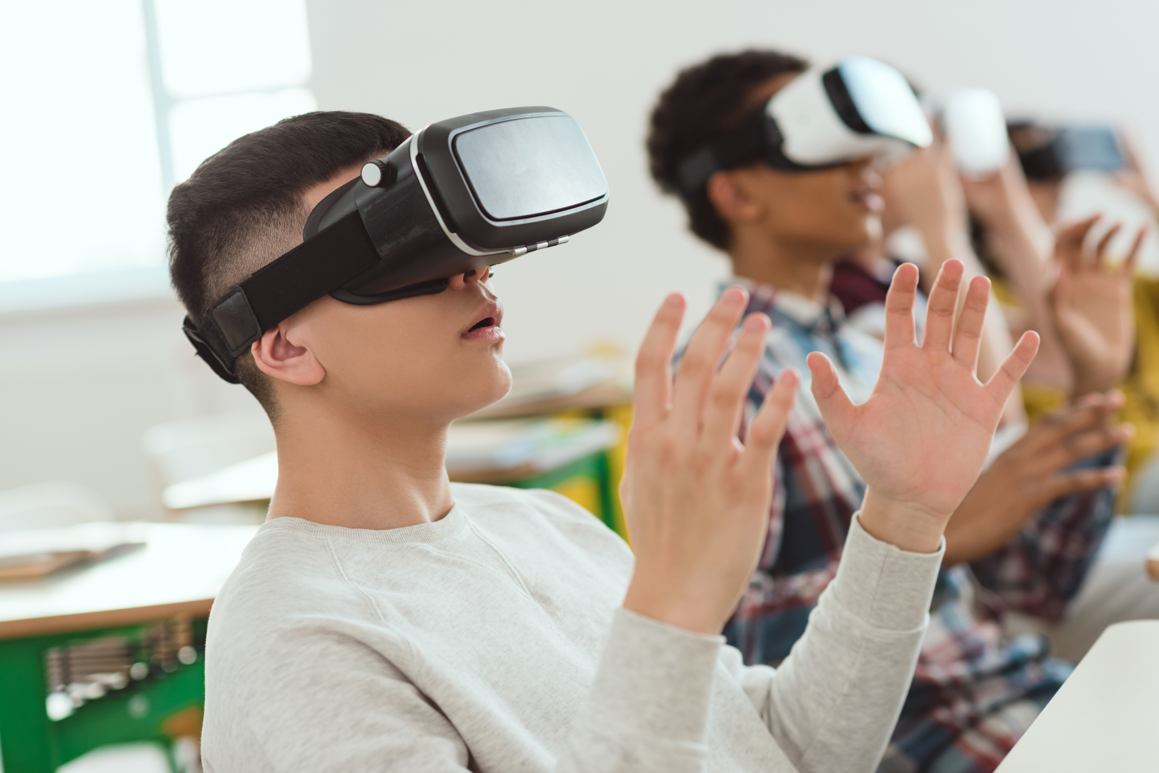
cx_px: 575
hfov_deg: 23.6
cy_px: 384
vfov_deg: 15.9
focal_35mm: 86
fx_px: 2768
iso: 400
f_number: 2.5
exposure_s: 1/200
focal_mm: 85
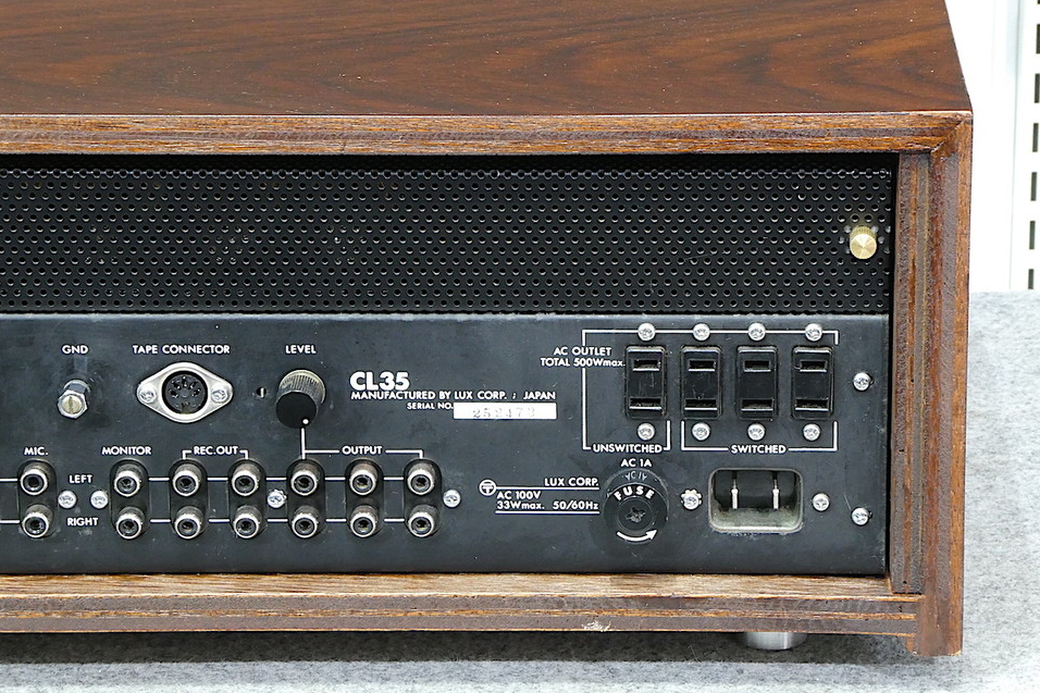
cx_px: 520
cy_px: 327
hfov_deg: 14.6
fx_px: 4072
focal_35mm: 141
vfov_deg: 9.7
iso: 400
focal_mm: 24.2
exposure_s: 1/2
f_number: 7.1
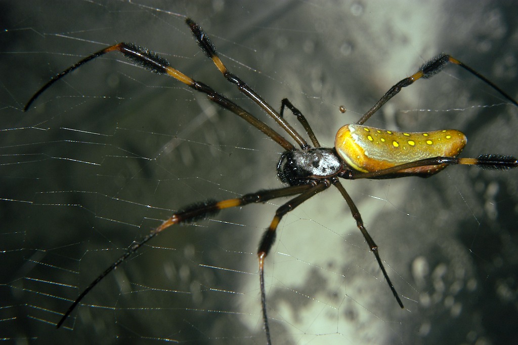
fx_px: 1510
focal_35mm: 105
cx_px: 259
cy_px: 172
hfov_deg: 19.5
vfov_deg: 13.0
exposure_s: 1/2
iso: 200
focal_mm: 70
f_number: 22
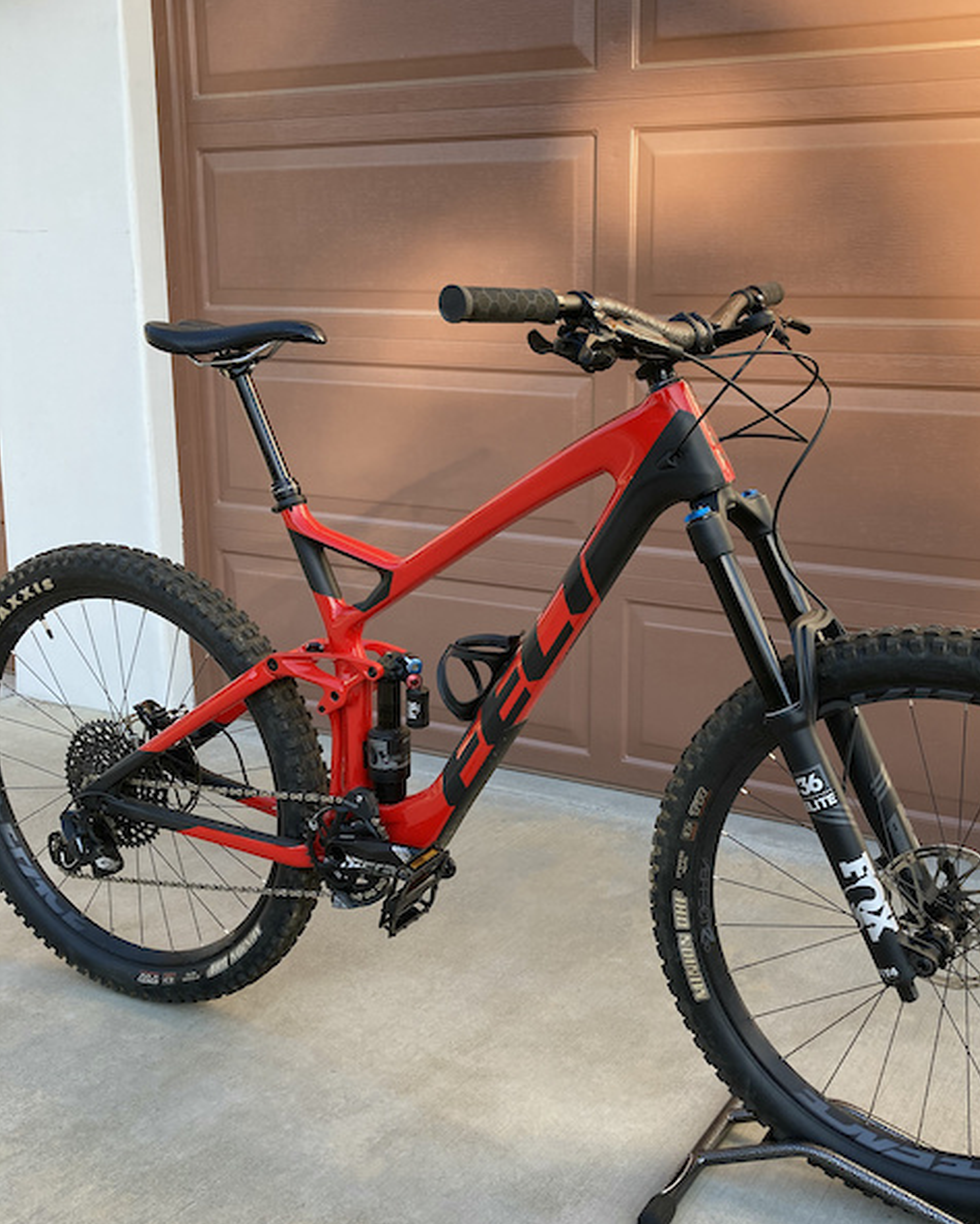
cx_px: 619
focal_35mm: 37
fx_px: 1341
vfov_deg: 49.1
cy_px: 638
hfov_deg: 39.8
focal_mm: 3.99
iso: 20
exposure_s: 1/201
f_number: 1.8
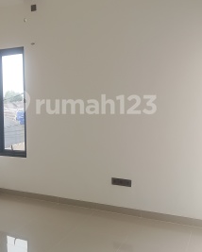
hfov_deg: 36.4
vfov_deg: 44.6
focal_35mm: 41
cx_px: 82
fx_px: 306
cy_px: 104
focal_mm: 3.65
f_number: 2.2
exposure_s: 1/190
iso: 103
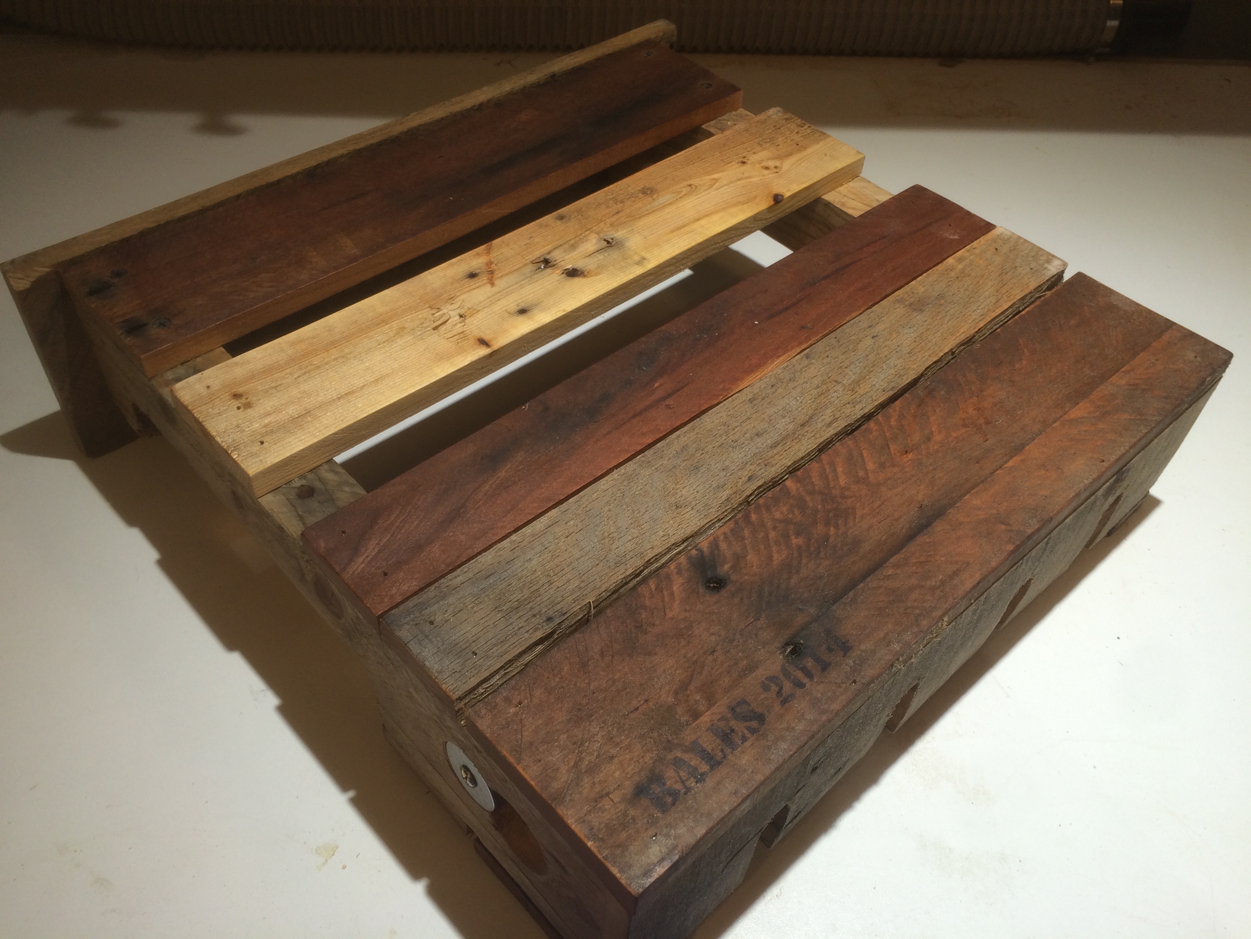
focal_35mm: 29
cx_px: 626
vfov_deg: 48.2
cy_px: 470
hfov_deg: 61.7
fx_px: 1048
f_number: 2.2
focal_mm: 4.15
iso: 32
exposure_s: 1/60
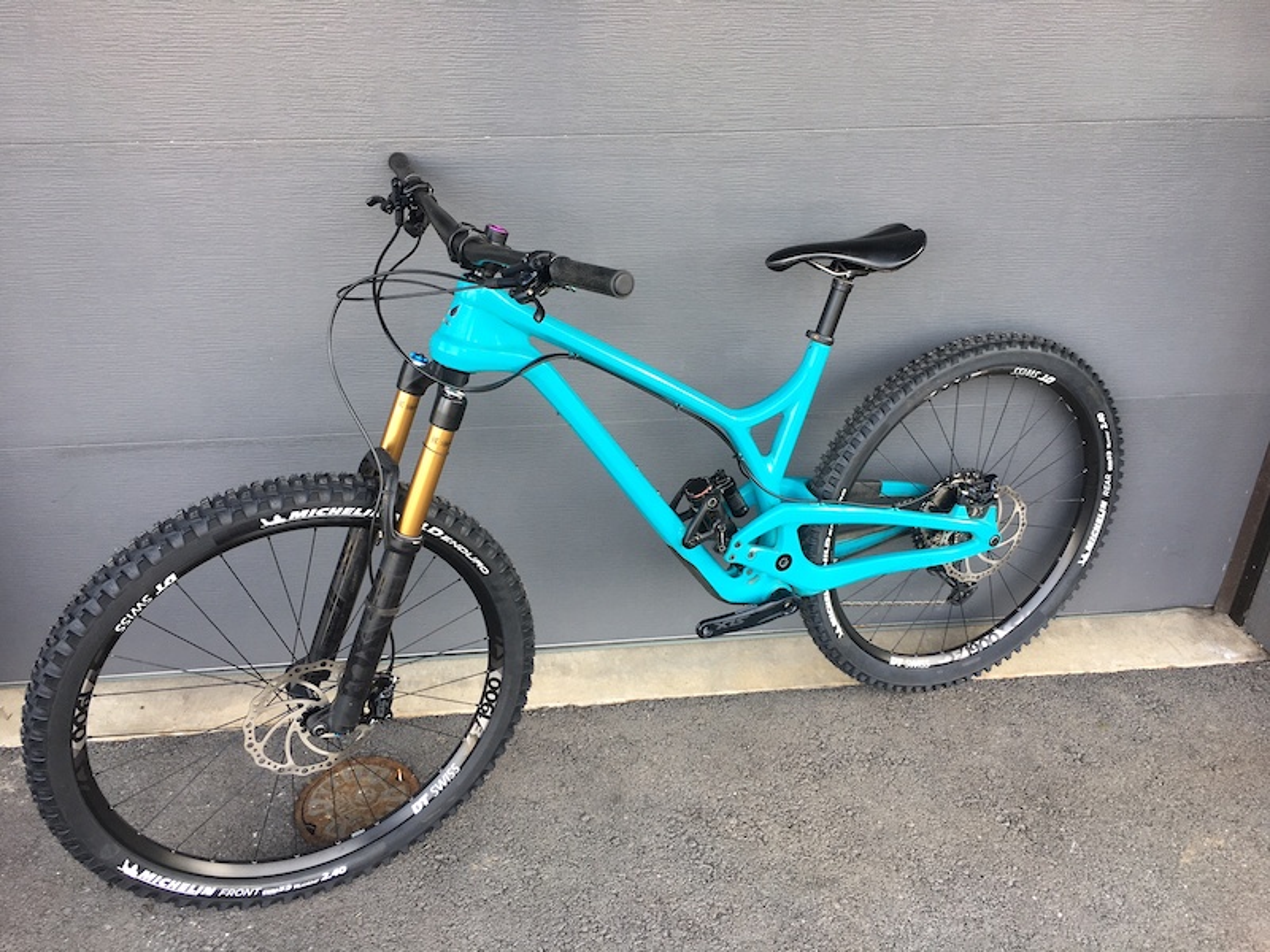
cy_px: 476
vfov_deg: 48.2
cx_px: 635
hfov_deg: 61.7
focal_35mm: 29
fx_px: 1064
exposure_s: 1/60
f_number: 2.2
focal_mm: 4.15
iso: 32
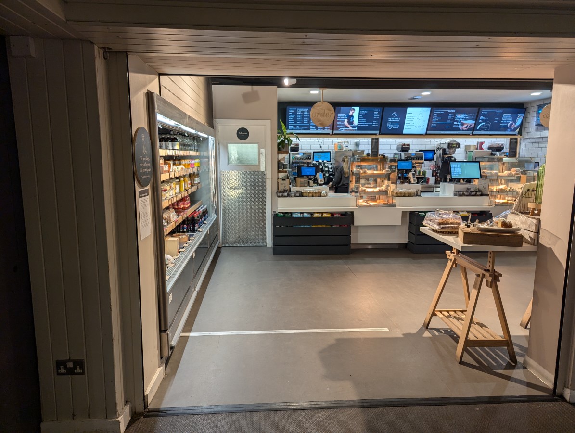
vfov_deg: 56.9
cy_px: 216
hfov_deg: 71.5
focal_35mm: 24
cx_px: 288
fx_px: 399
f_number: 1.85
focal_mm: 6.81
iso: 48
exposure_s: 1/25
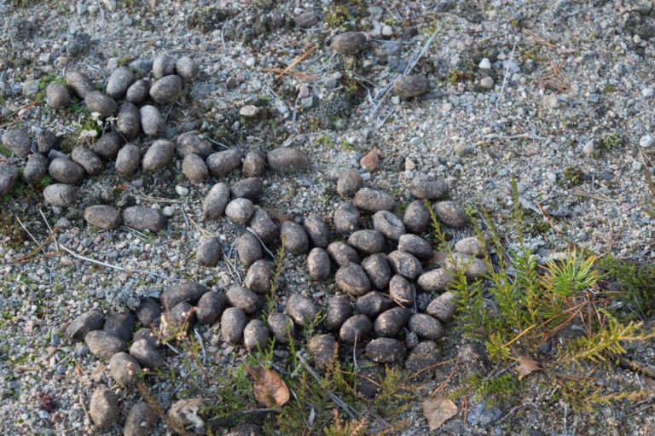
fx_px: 1500
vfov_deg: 16.5
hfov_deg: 24.6
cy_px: 218
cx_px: 328
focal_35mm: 82
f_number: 5.6
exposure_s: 1/125
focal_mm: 55
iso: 250
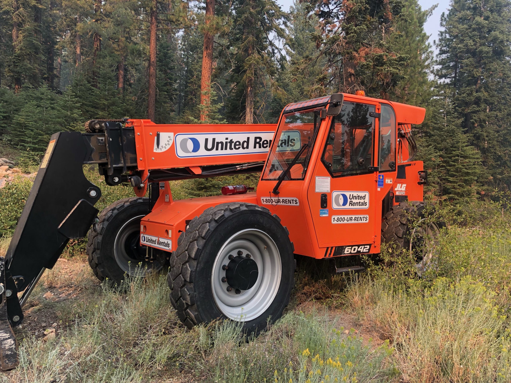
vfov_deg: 49.7
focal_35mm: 28
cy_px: 192
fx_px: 413
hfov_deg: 63.4
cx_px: 256
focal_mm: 4
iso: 20
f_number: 1.8
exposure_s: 1/374
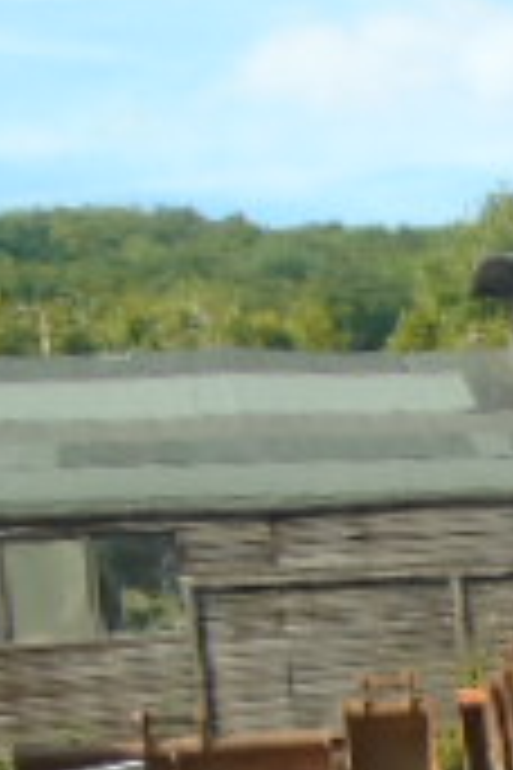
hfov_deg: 11.9
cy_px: 1063
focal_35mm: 101
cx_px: 1062
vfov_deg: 18.5
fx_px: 2159
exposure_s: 1/500
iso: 100
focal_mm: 4.6
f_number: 3.2
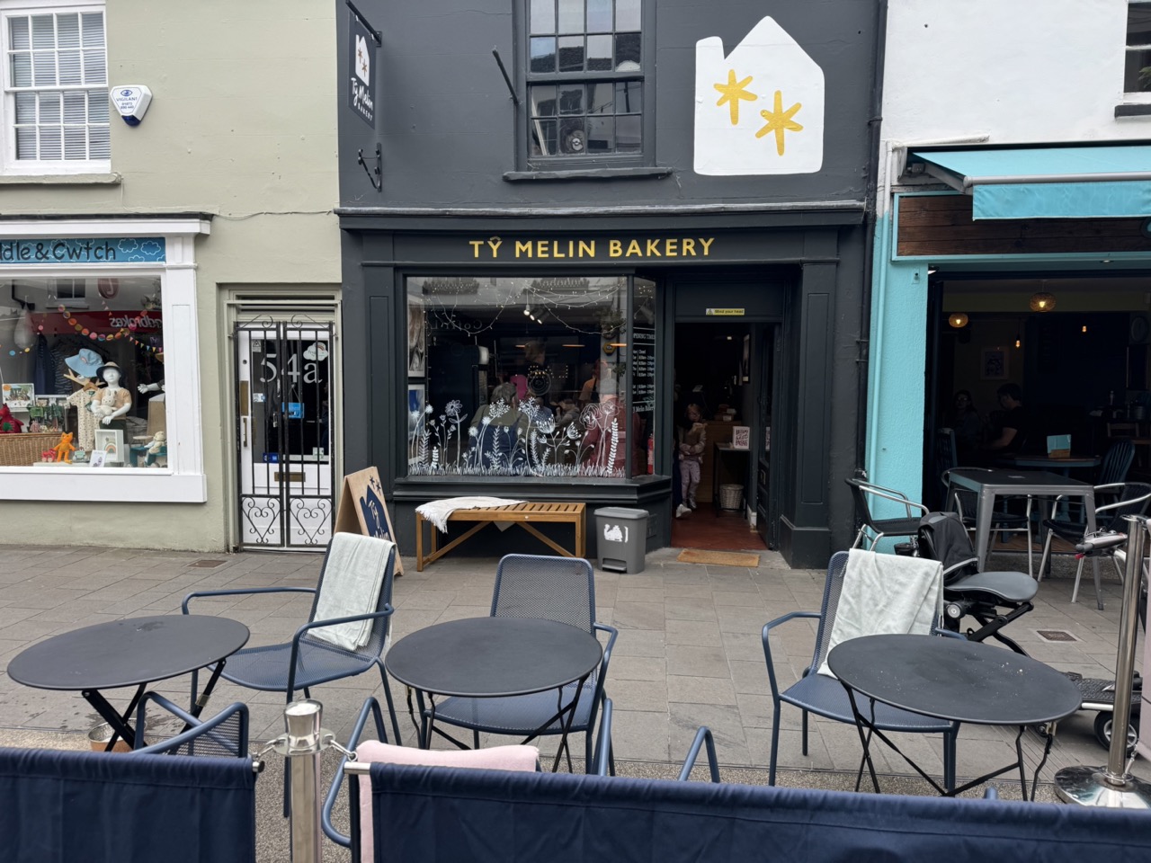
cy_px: 432
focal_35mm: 24
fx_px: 798
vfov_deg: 56.8
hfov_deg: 71.6
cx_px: 576
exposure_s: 1/747
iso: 80
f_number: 1.78
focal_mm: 6.76
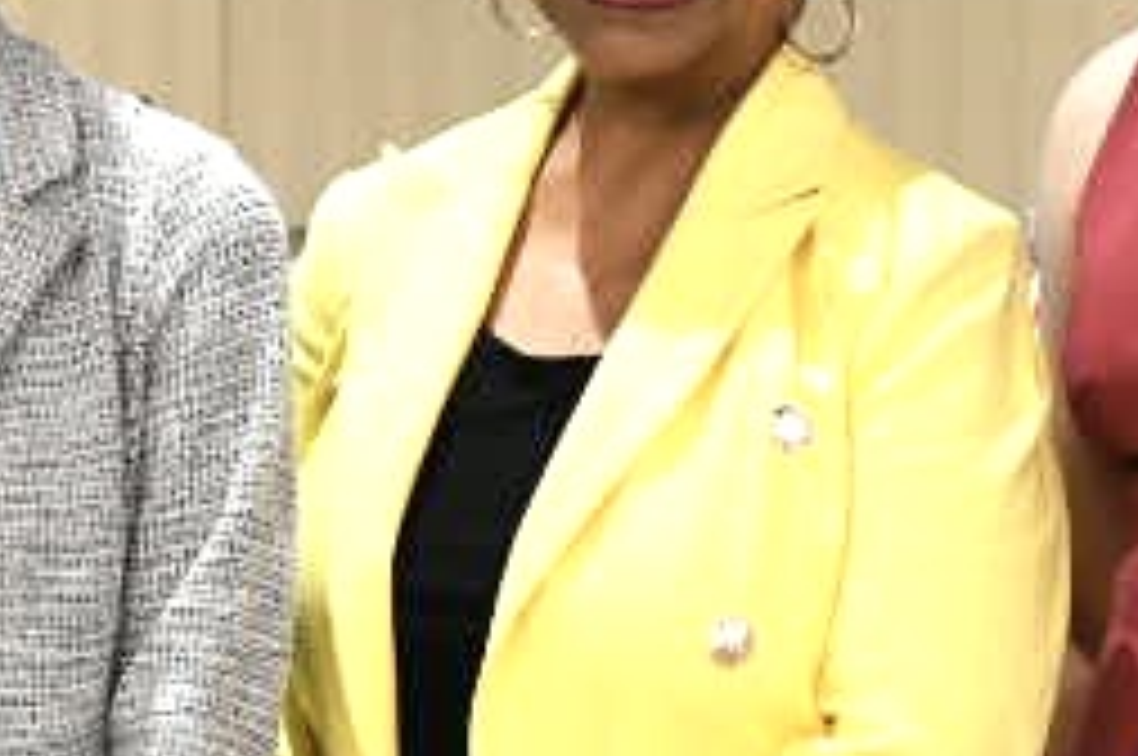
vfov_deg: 6.3
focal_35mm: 218
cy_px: 778
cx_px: -432
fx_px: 6882
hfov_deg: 9.3
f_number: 5.6
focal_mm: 34
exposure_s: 1/160
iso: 3200
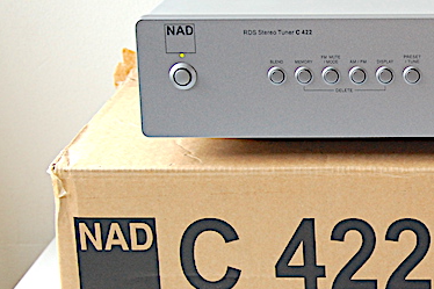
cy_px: 152
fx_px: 1521
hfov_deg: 15.7
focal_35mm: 126
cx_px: 499
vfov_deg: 10.9
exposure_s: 1/30
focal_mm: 35
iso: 800
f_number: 4.8
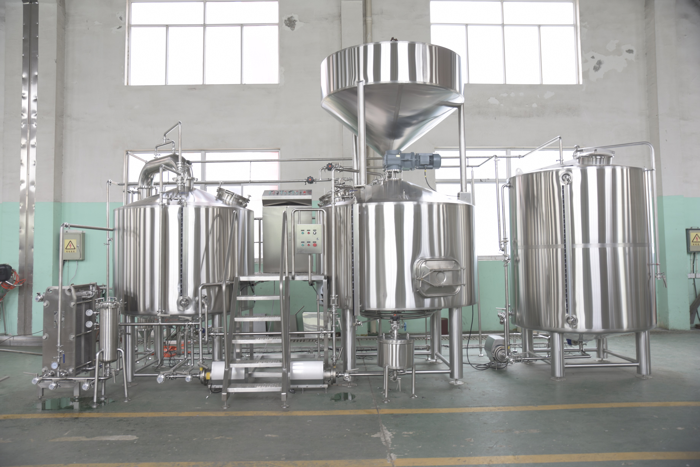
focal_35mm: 30
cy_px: 234
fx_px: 583
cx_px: 350
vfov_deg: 43.6
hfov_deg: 61.9
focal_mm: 30
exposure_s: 1/40
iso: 200
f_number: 3.2
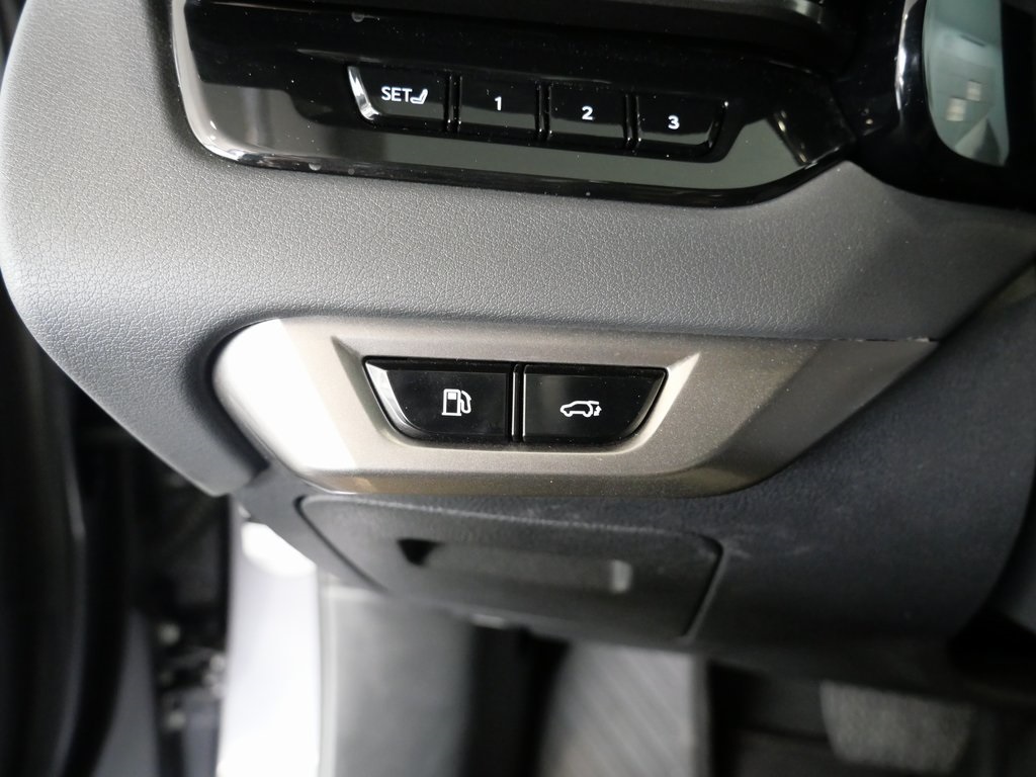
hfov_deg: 67.3
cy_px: 388
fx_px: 778
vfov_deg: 53.1
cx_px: 518
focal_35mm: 26
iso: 3200
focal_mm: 13
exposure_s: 1/40
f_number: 3.5
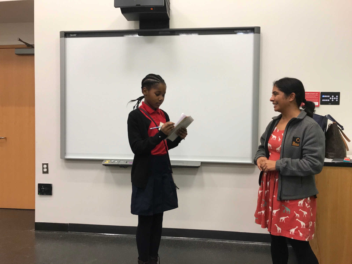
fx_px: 285
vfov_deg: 49.7
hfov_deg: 63.4
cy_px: 132
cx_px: 176
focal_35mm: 28
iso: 40
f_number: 1.8
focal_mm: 3.99
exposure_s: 1/24
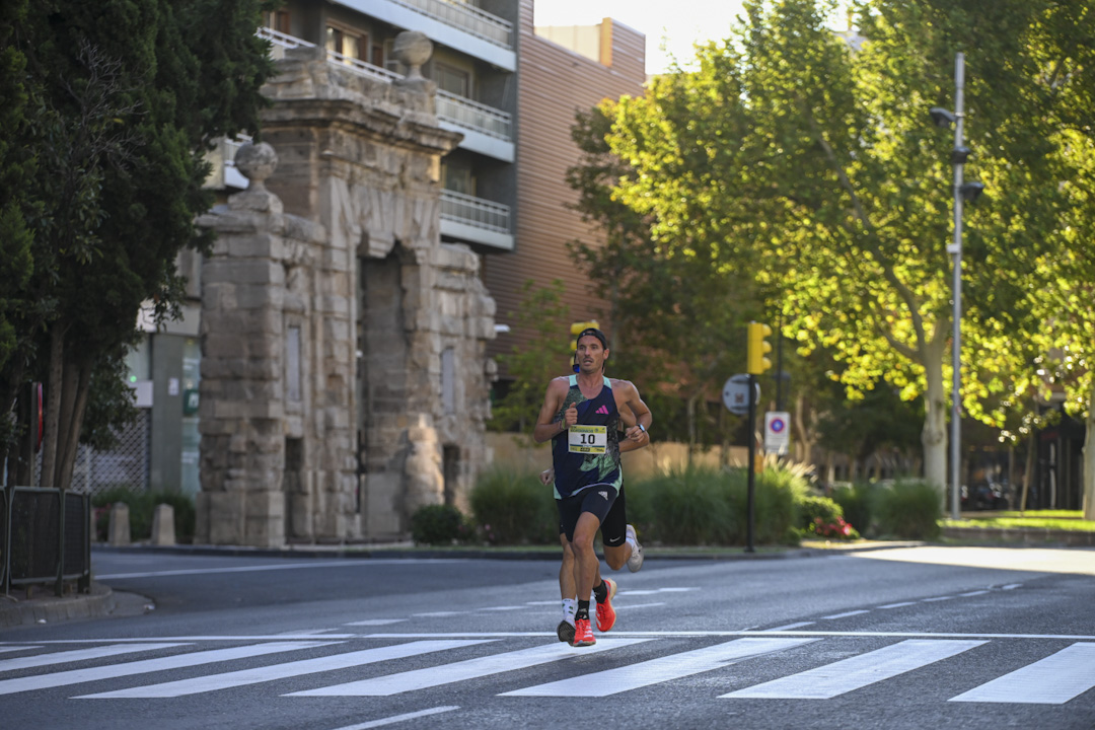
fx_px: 3802
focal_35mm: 125
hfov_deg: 16.4
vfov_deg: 11.0
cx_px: 548
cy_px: 365
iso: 640
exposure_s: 1/1600
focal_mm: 125
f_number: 3.2
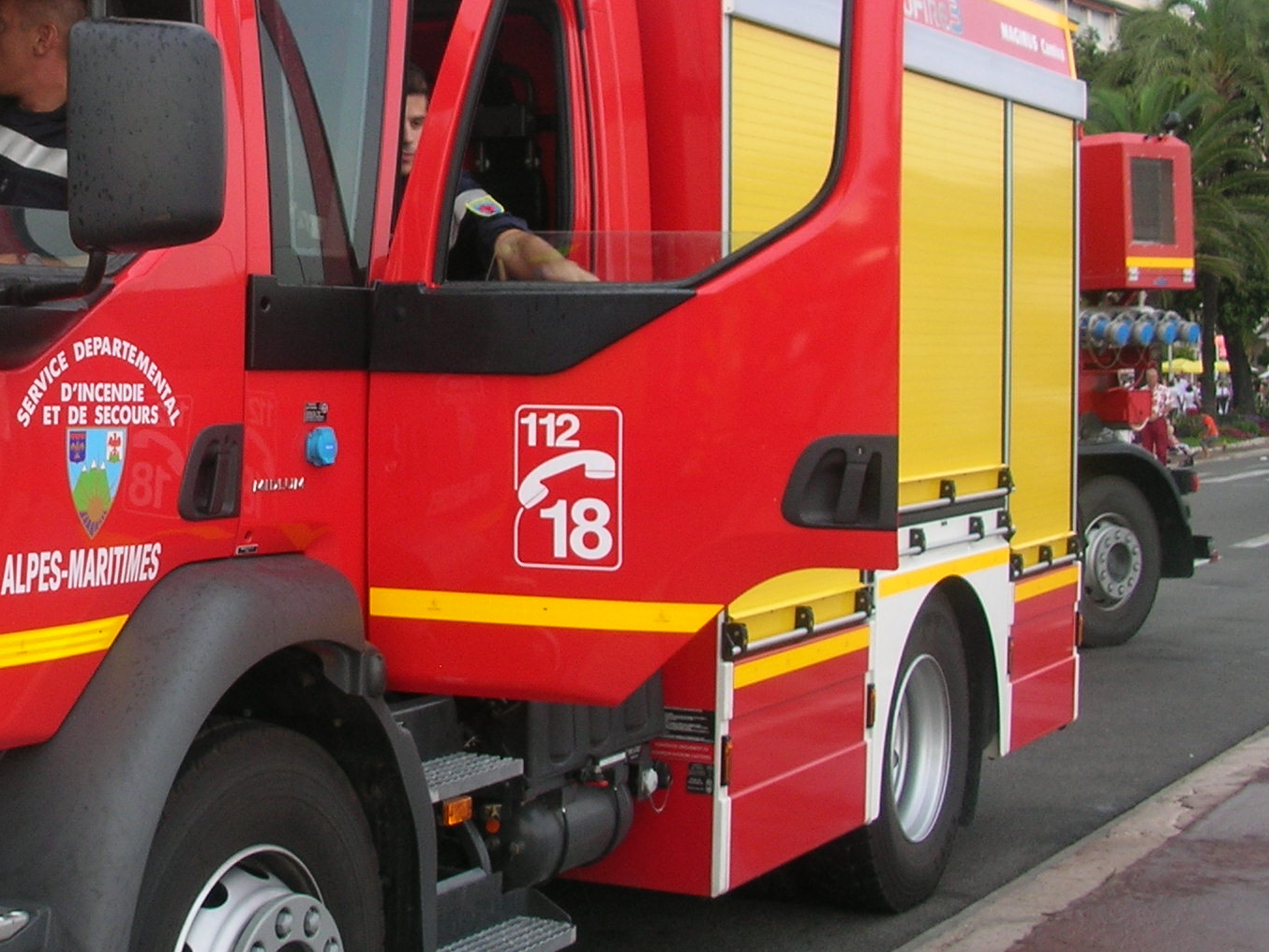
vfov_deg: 21.8
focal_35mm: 67
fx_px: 2457
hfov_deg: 27.7
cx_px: 82
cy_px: 287
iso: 50
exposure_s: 1/47
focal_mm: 5.8
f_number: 3
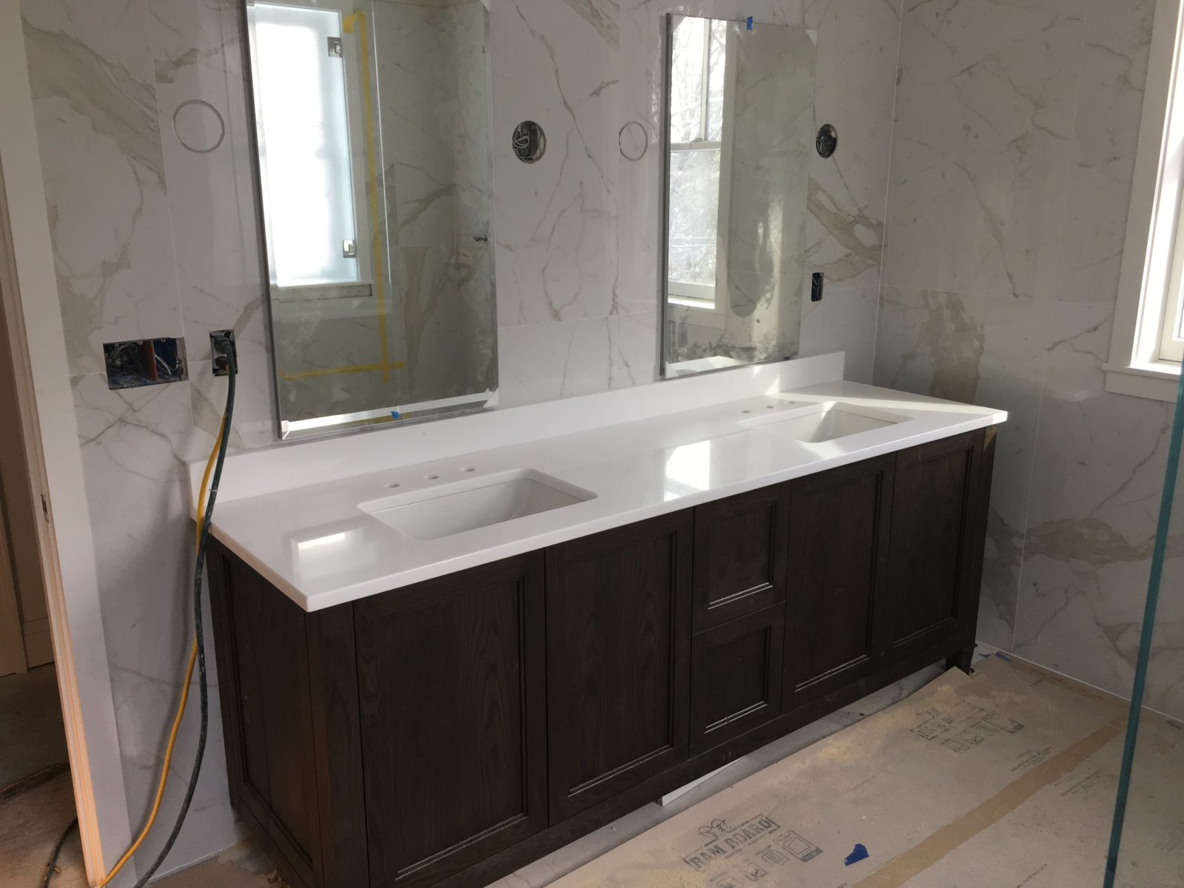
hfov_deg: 61.7
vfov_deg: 48.2
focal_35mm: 29
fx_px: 992
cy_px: 444
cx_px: 592
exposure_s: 1/120
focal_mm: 4.15
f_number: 2.2
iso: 40
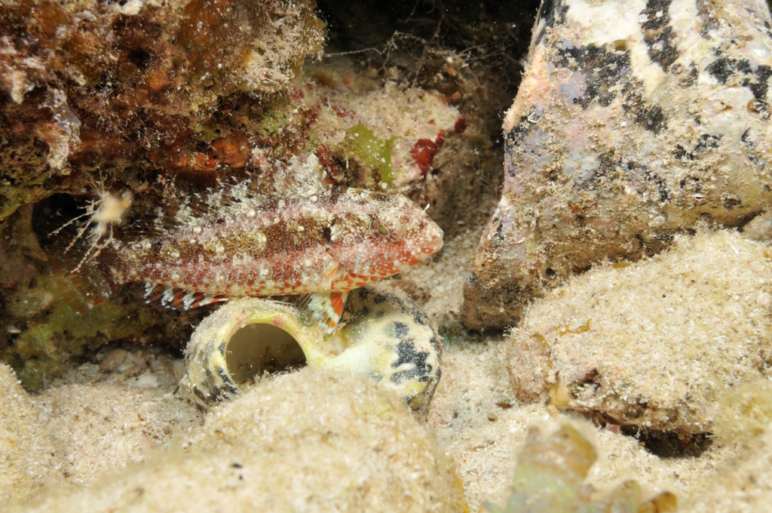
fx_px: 1928
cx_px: 386
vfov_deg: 15.1
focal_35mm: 90
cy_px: 256
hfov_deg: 22.6
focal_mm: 60
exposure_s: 1/100
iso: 200
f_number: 18
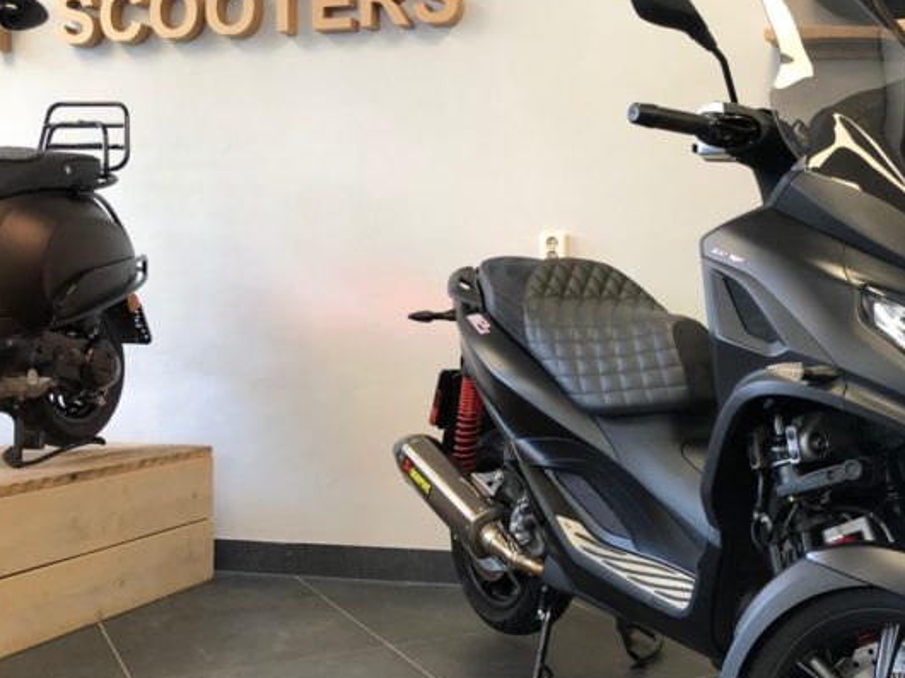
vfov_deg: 31.5
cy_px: 373
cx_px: 618
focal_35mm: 46
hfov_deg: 40.6
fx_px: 1202
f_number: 1.8
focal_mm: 4
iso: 32
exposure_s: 1/25
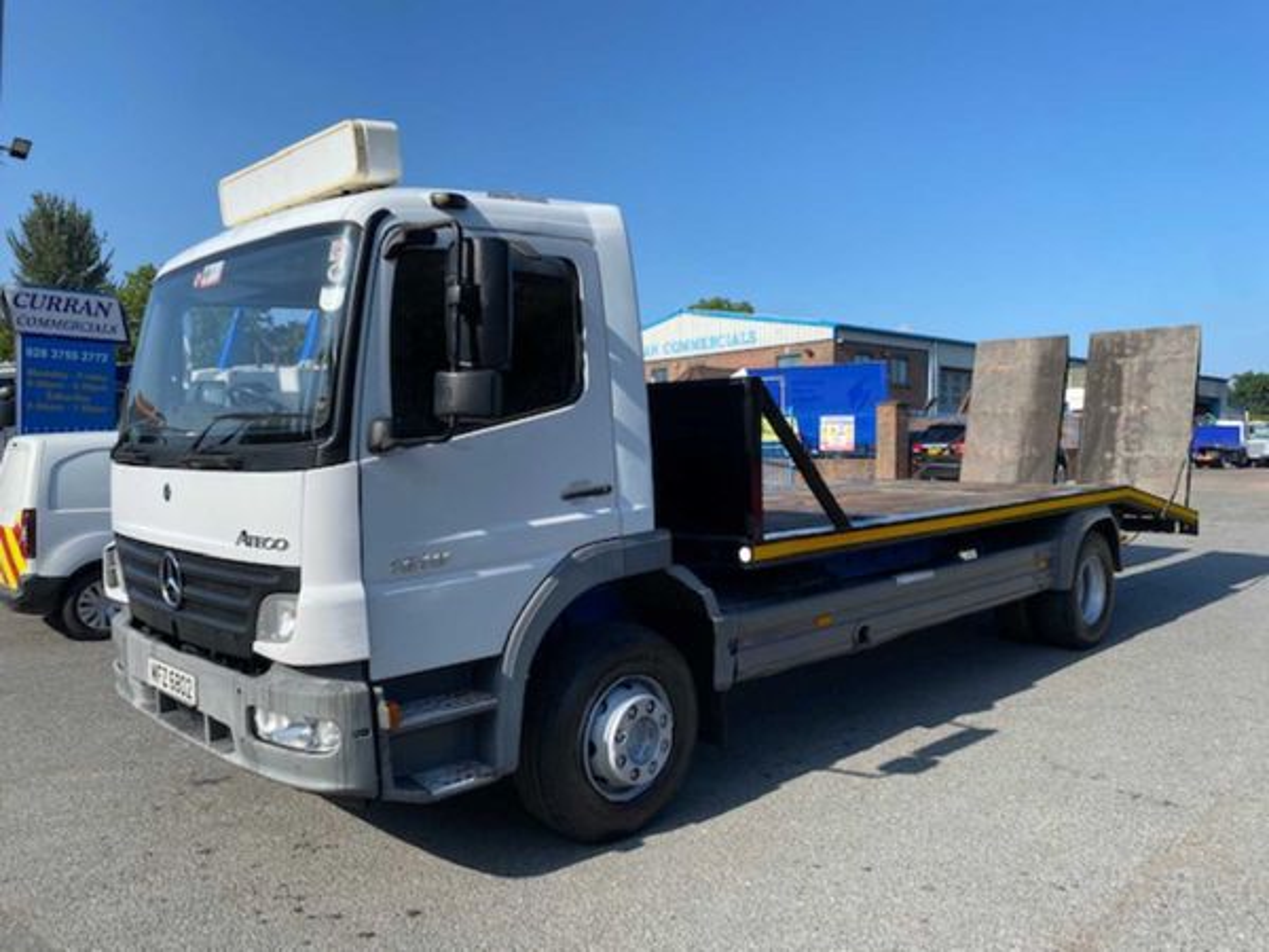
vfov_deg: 53.1
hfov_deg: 67.3
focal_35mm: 26
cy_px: 476
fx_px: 953
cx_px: 634
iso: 32
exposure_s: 1/2410
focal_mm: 4.25
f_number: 1.8
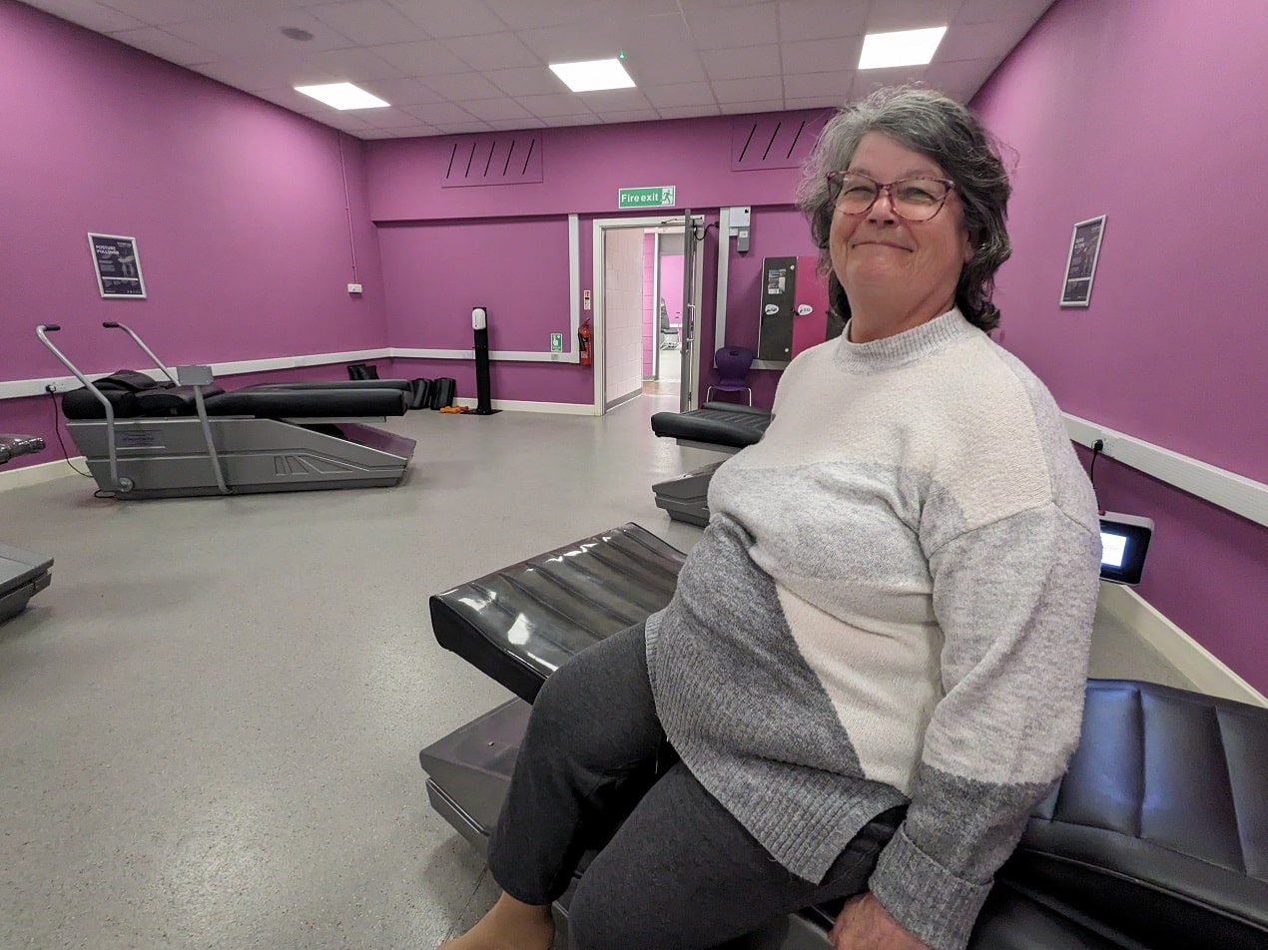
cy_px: 475
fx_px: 586
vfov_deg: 78.1
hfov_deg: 94.5
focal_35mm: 16
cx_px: 634
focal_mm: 2.22
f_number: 2.2
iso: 371
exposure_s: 1/25
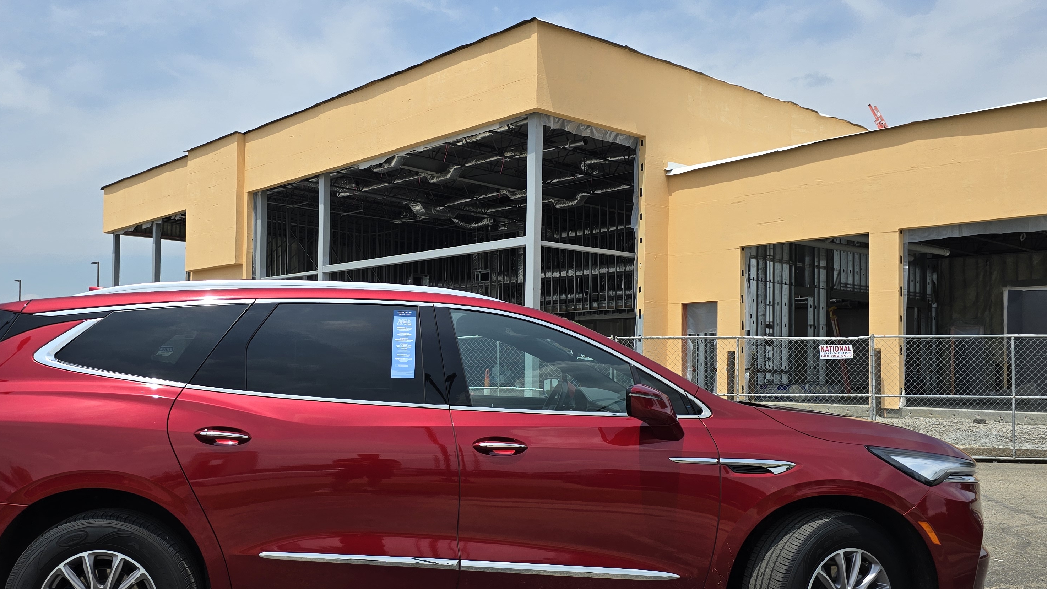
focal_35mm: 34
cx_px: 434
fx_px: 944
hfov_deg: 57.7
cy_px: 350
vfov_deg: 34.5
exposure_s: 1/1044
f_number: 1.7
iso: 12
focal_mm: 6.3
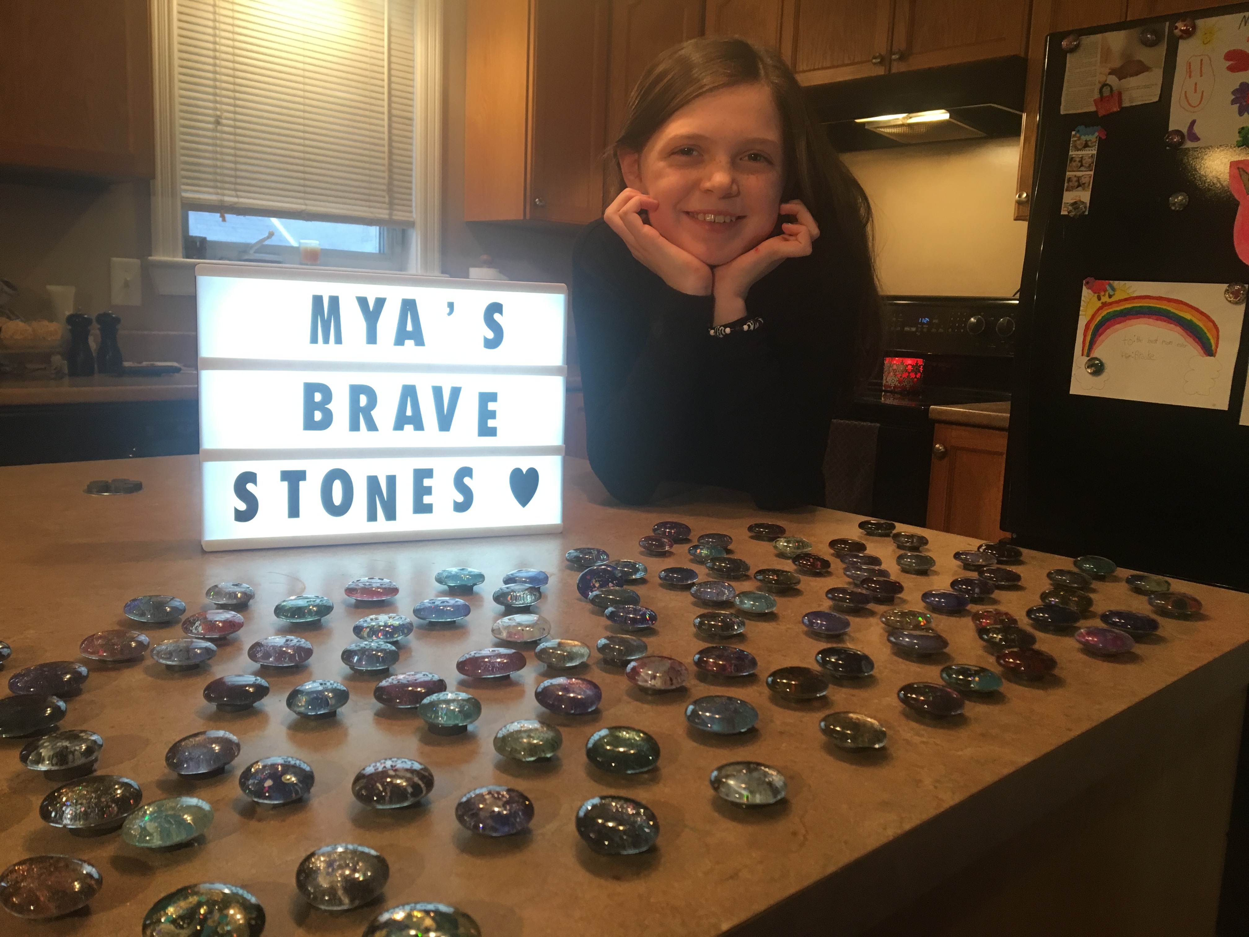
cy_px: 468
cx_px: 624
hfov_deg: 61.7
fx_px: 1046
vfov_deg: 48.2
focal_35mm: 29
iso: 80
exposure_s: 1/30
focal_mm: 4.15
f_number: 2.2
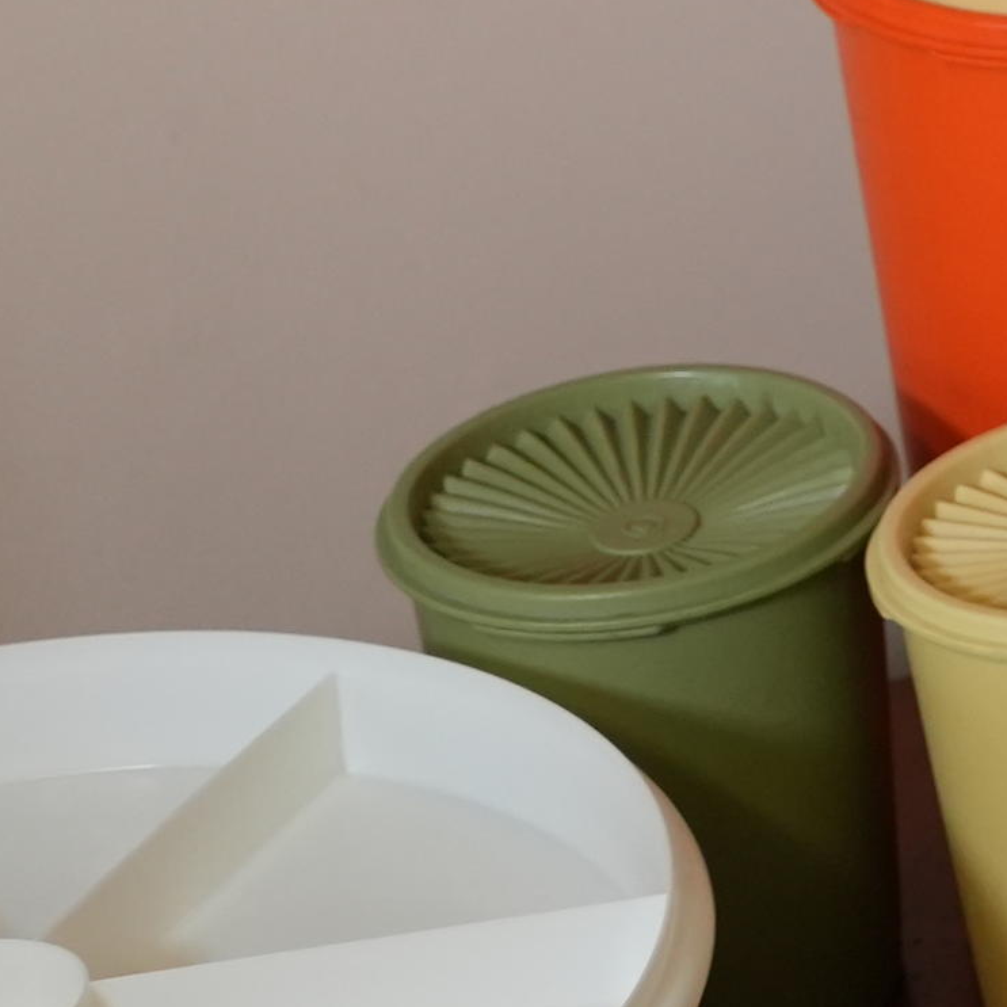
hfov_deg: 8.5
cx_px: 2621
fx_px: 6023
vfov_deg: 9.4
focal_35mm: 183
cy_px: -230
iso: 1000
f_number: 4
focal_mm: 32
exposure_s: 1/160
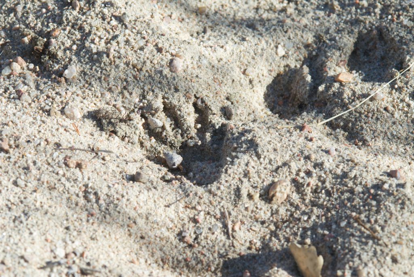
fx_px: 3367
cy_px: 138
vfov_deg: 4.7
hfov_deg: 7.0
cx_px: 207
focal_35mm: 292
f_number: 7.1
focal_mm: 195
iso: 500
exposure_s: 1/750
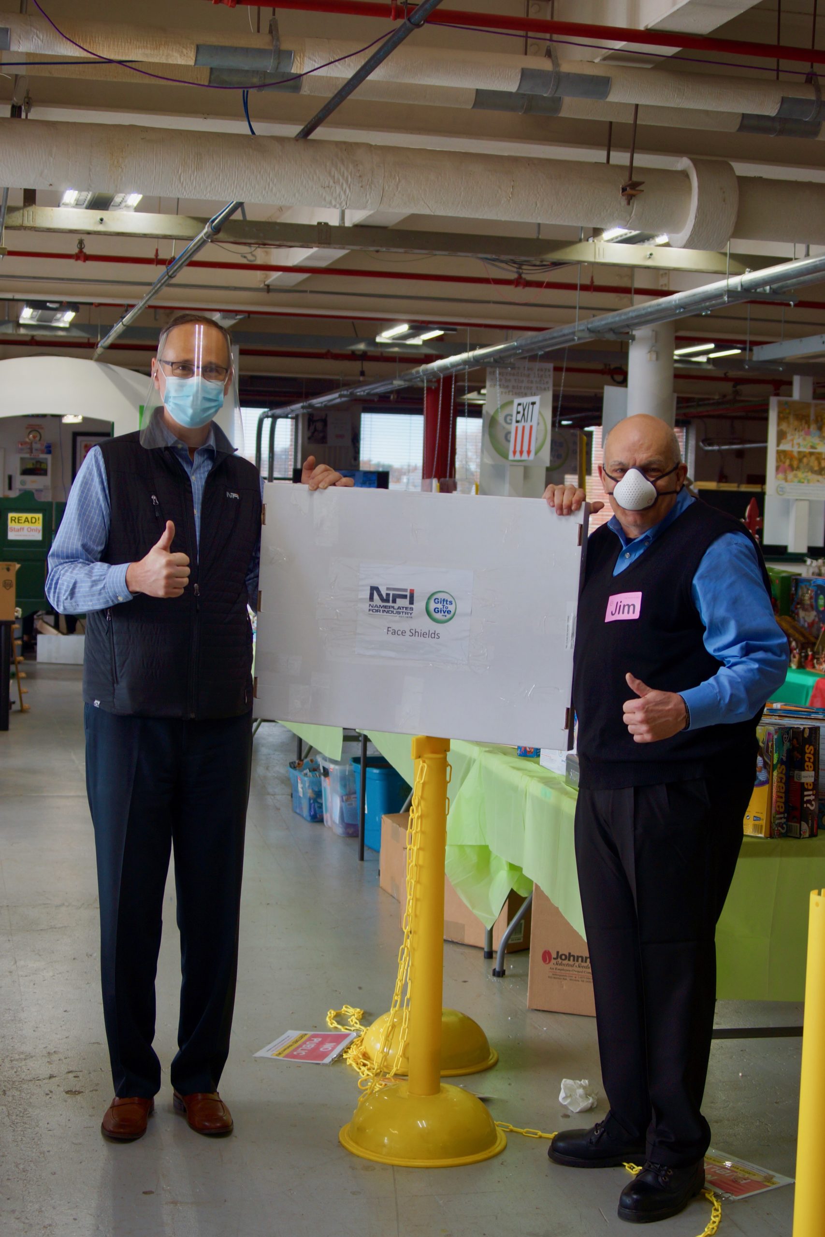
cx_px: 412
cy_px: 618
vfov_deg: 37.8
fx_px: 1804
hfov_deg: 25.8
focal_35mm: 52
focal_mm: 35
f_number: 4
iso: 100
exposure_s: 1/60
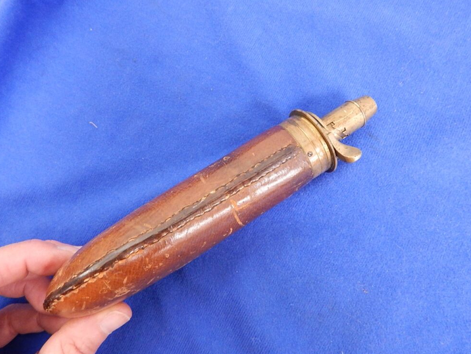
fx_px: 313
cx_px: 227
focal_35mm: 23
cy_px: 174
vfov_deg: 58.9
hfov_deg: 73.9
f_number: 3
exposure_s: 1/8
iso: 500
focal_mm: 4
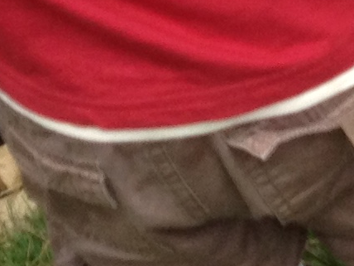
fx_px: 2730
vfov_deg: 5.1
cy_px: -680
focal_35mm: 267
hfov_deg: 7.4
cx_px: 240
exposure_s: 1/272
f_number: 2.4
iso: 50
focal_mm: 4.28
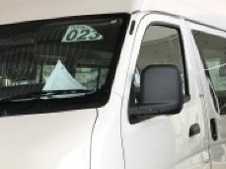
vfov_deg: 14.9
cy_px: 143
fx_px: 639
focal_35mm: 98
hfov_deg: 19.8
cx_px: 37
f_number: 1.8
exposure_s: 1/126
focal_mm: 3.99
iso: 20
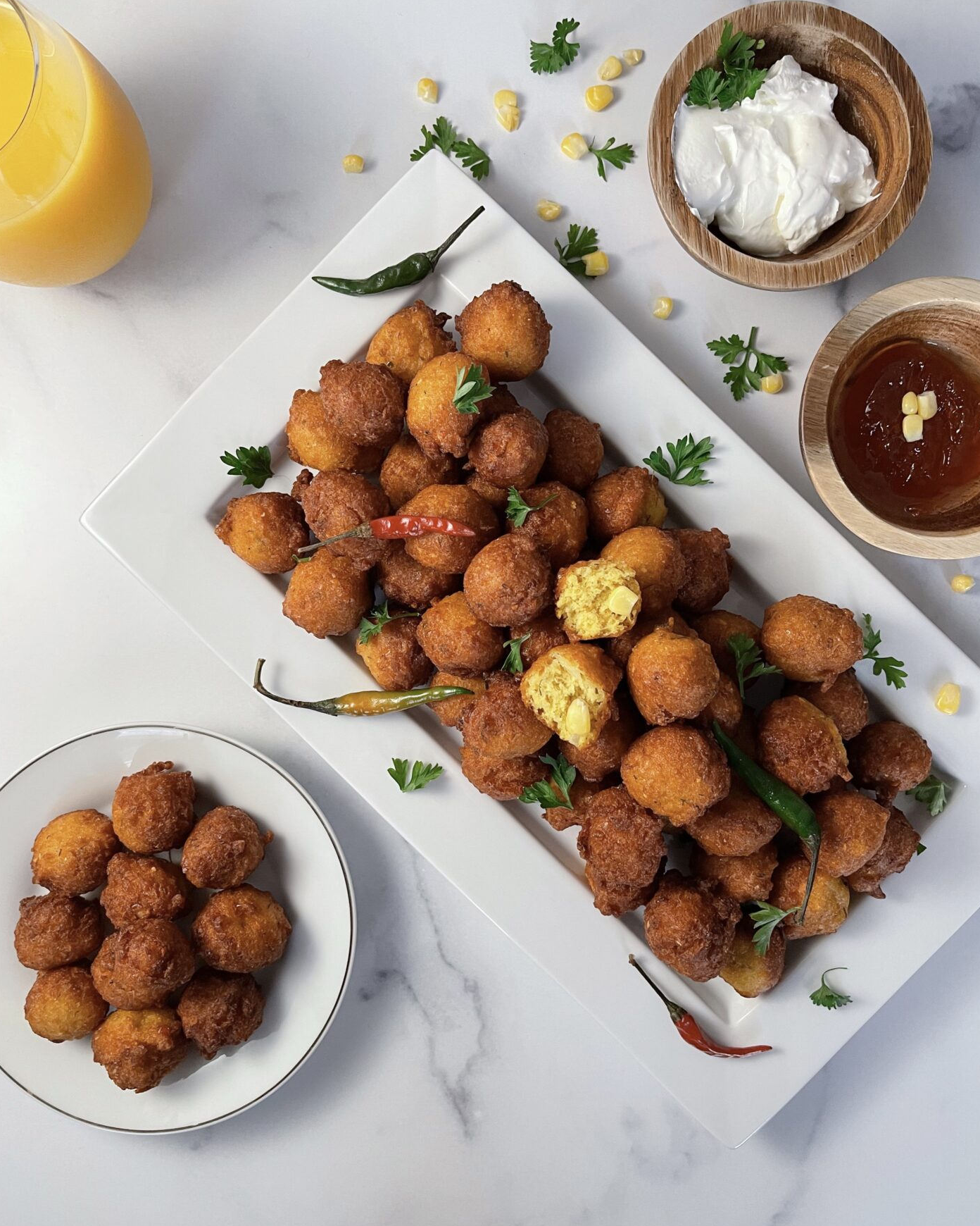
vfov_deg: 62.2
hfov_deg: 51.5
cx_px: 492
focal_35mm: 28
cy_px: 591
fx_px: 1015
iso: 160
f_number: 1.6
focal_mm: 5.1
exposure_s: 1/60
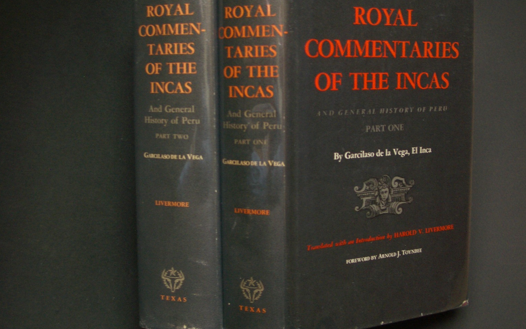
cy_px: 154
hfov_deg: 38.2
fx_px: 760
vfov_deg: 24.4
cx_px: 259
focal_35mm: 53
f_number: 3.1
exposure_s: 1/8
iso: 100
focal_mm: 8.2
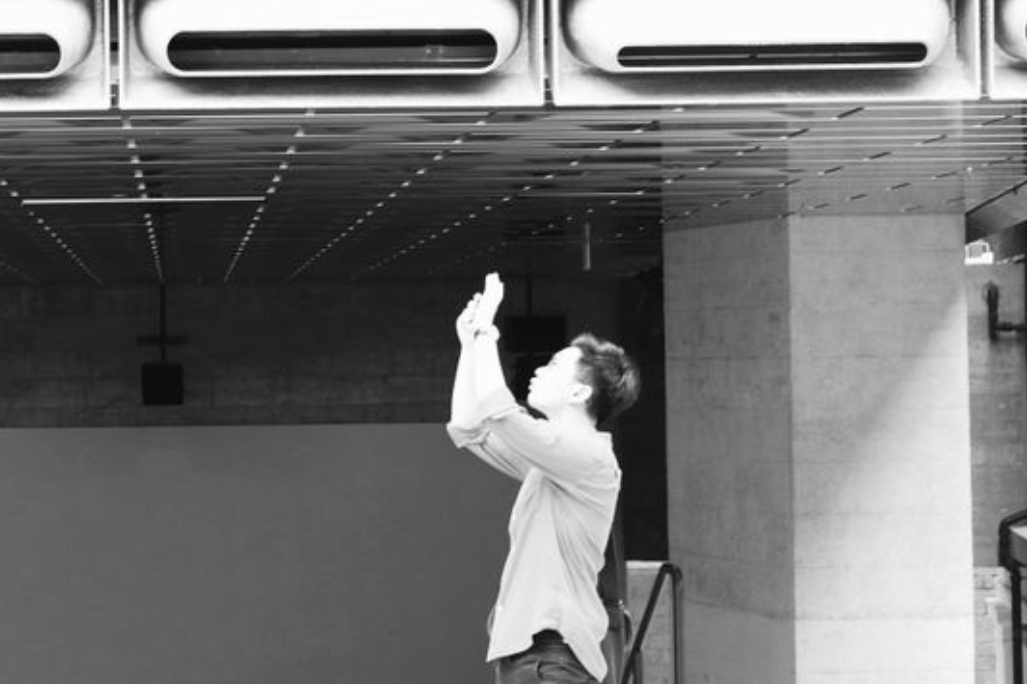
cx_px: 185
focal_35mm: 92
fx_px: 2624
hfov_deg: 21.8
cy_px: 284
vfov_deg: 14.8
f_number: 4
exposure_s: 1/70
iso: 400
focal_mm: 32.9
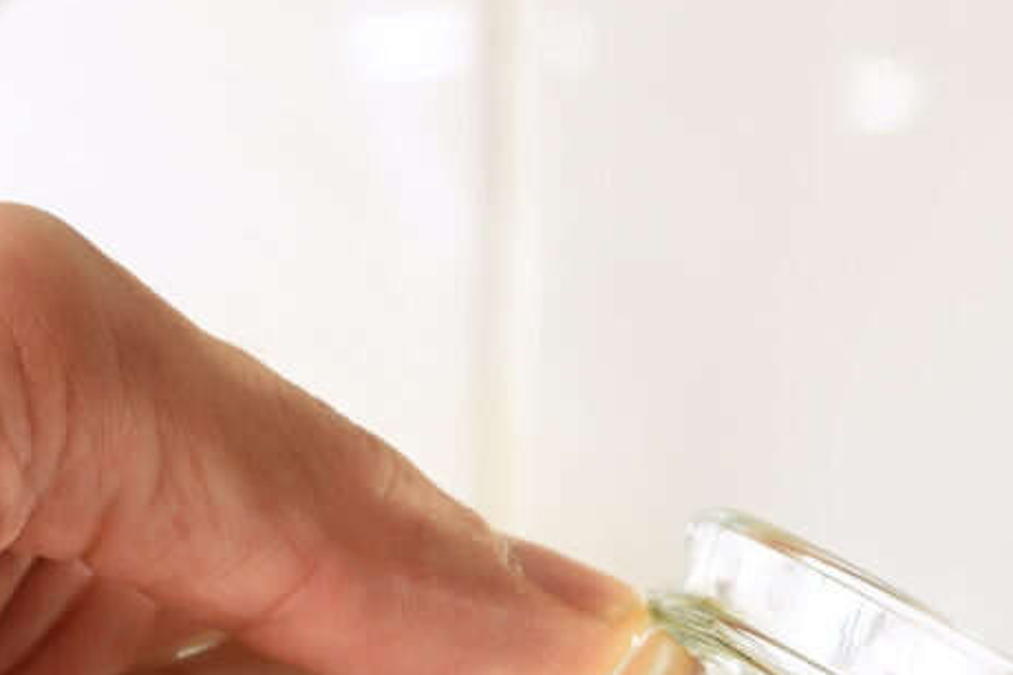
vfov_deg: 4.1
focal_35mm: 335
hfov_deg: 6.1
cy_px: 1155
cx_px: 967
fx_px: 9426
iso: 64
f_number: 4.5
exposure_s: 1/160
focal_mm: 60
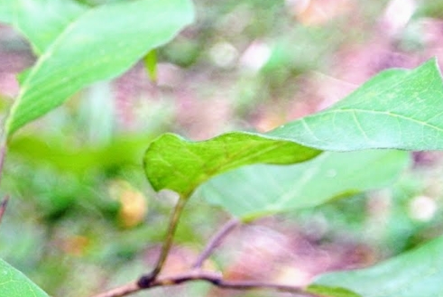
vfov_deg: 9.3
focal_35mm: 147
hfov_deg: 13.6
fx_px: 1812
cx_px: -47
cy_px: 313
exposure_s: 1/60
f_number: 4.5
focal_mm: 17.5
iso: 180
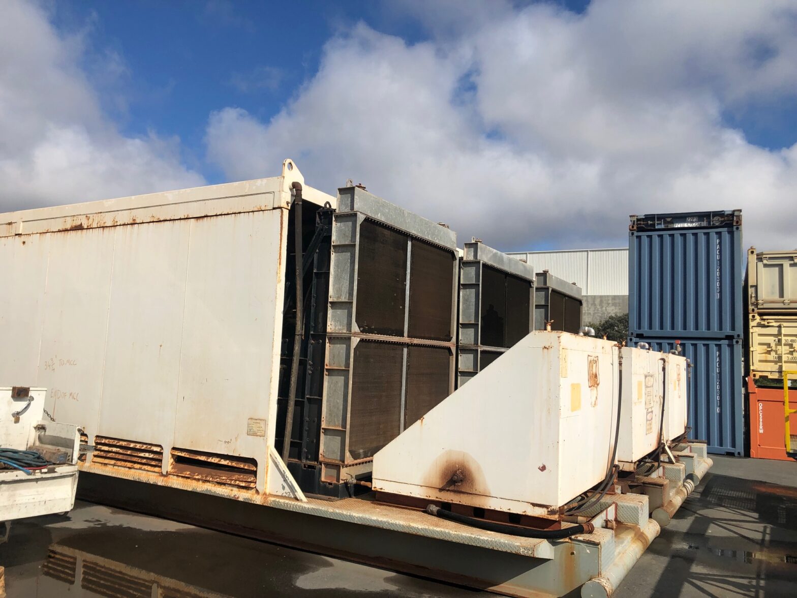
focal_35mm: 28
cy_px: 299
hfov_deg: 63.4
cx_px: 398
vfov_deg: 49.7
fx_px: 645
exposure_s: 1/4367
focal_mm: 3.99
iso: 25
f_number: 1.8
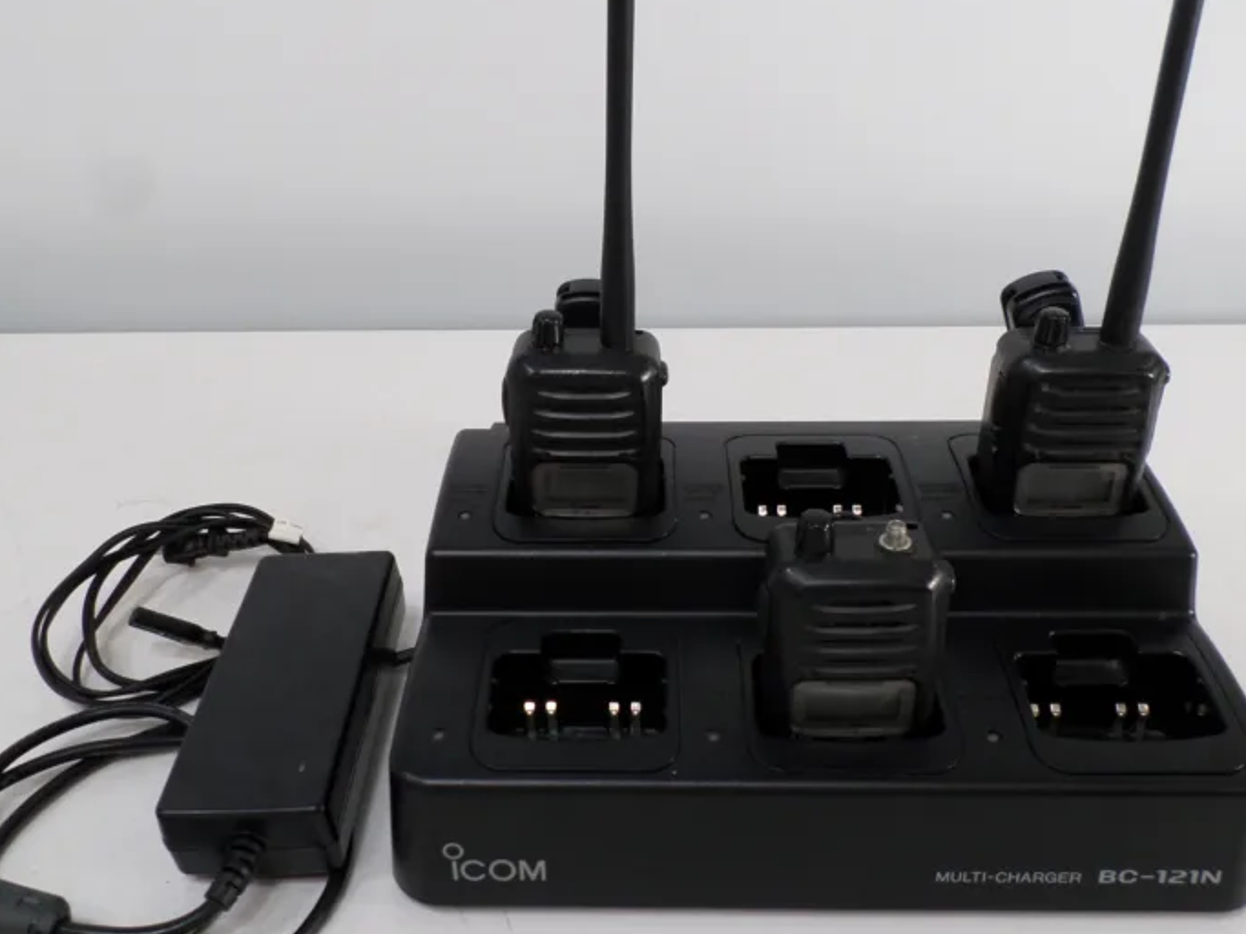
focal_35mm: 33
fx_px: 1188
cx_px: 608
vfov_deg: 42.9
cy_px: 476
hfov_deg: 55.4
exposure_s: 1/45
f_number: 2.5
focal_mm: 4.5
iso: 80
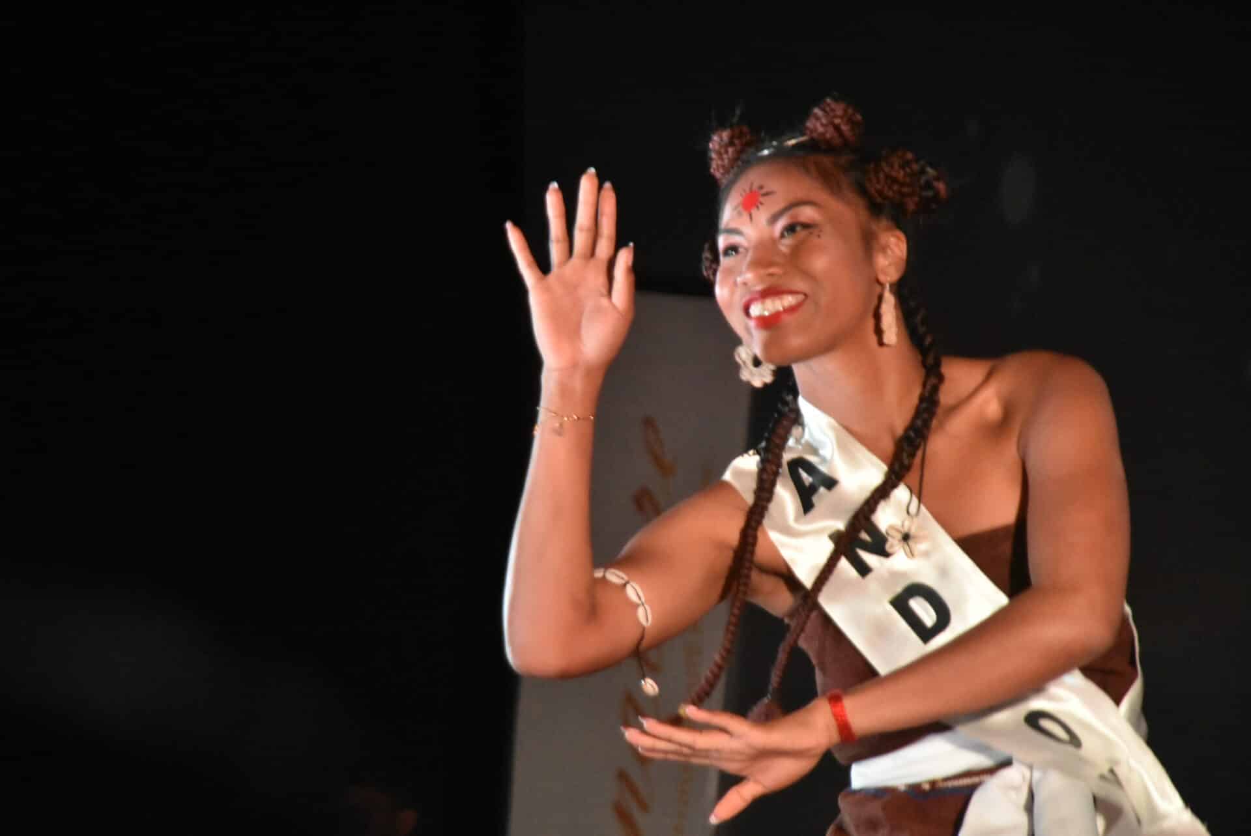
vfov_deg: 9.6
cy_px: 418
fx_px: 4955
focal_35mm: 142
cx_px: 626
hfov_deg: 14.4
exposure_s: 1/160
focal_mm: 95
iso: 6400
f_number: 5.6
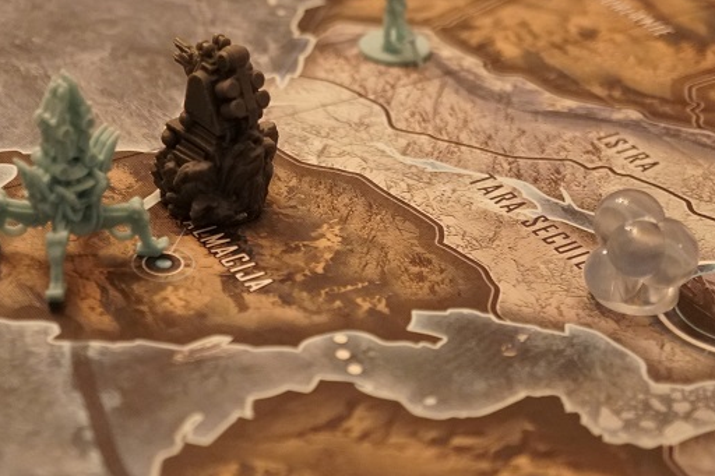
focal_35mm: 95
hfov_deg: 21.4
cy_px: 198
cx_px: 295
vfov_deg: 14.4
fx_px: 1886
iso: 2000
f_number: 3.5
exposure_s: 1/60
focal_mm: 30
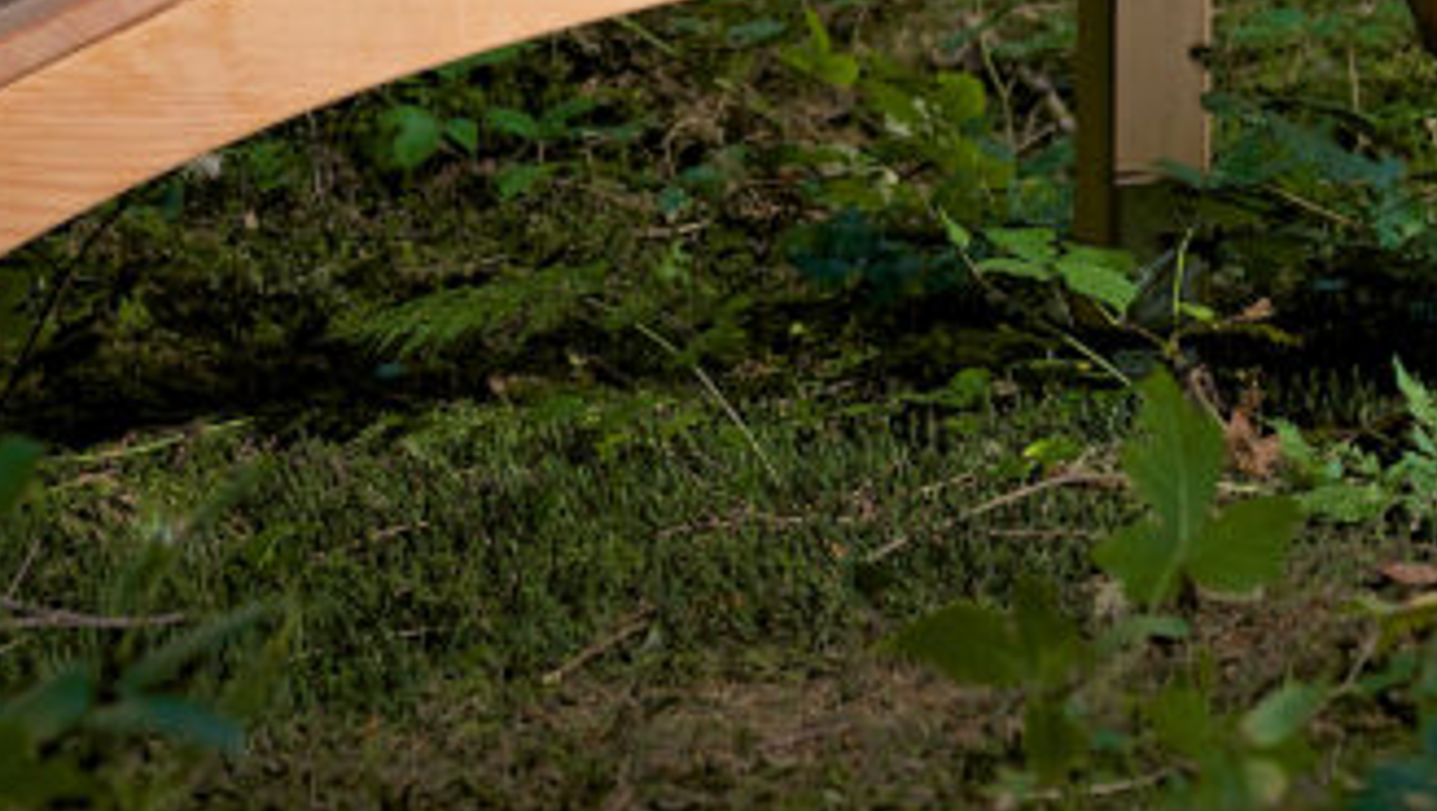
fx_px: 5986
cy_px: -171
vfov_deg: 7.7
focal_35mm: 157
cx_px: 990
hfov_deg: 13.7
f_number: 3.5
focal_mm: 48
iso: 125
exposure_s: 1/100
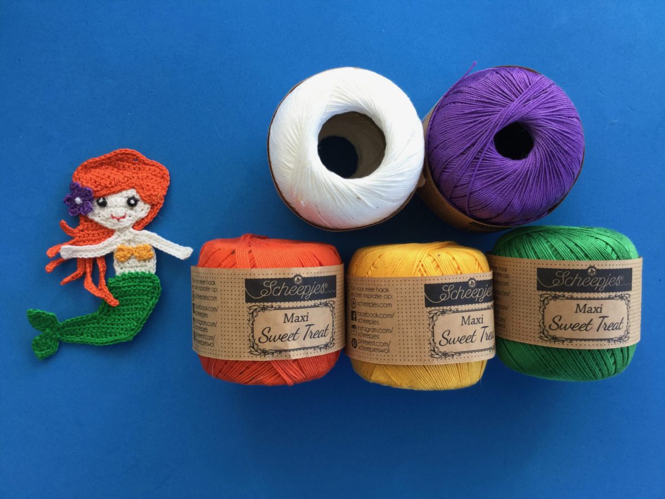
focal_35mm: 31
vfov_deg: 45.4
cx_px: 332
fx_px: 596
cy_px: 250
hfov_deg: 58.4
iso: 32
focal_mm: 3.3
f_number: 2.4
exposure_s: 1/50
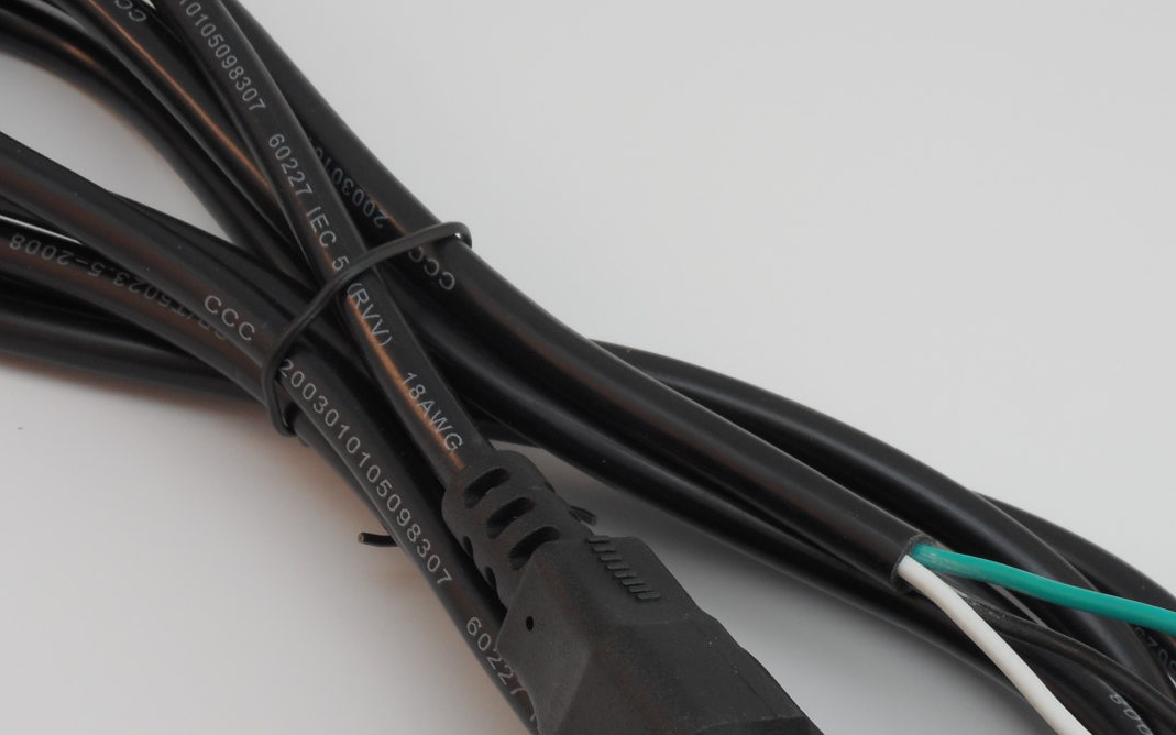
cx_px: 553
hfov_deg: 20.4
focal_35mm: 102
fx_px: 3269
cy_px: 501
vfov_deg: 12.8
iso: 100
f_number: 5.3
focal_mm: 12
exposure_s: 1/30
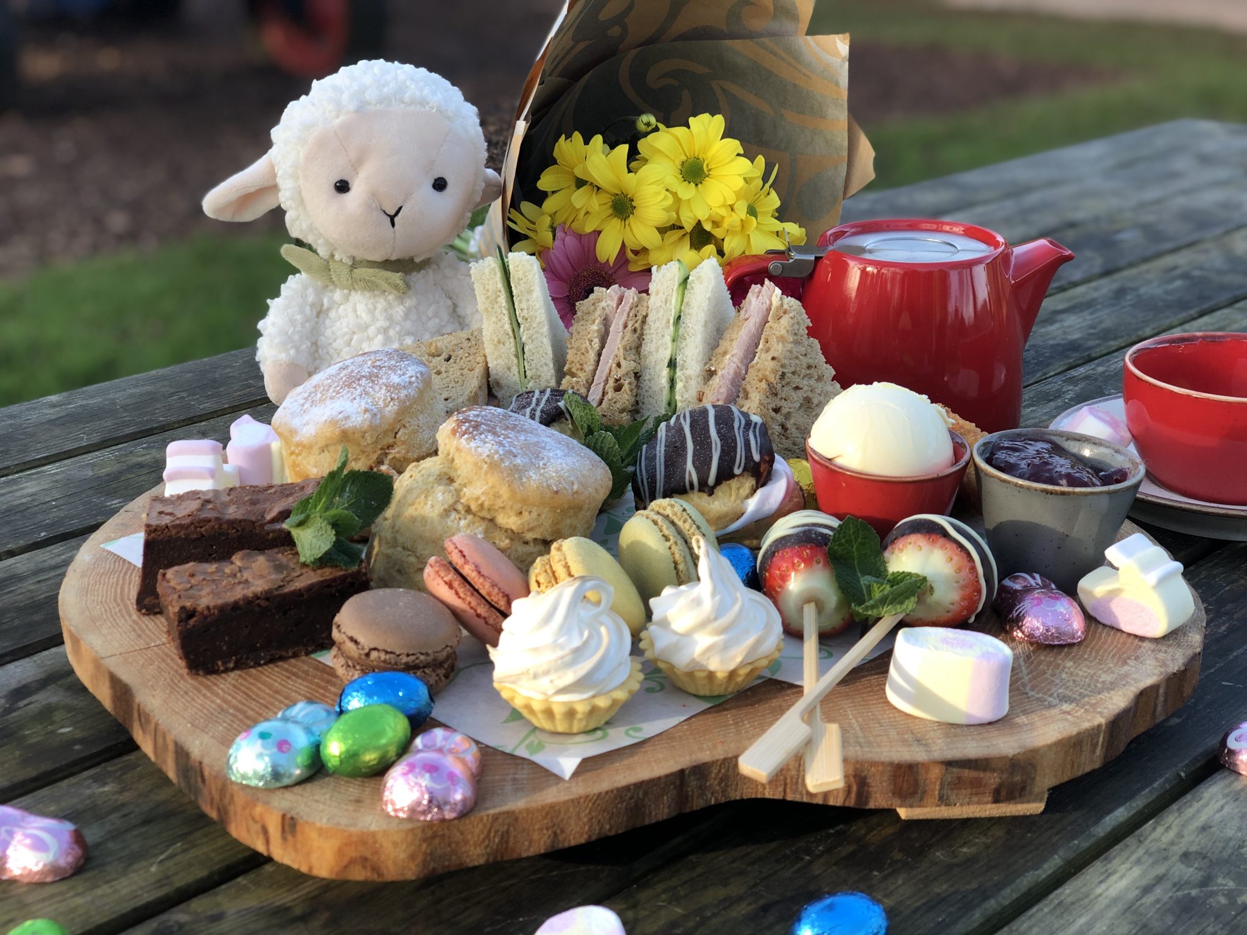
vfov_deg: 28.0
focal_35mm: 52
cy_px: 468
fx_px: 1873
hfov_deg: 36.8
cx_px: 624
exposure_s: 1/120
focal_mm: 6
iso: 16
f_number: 2.4
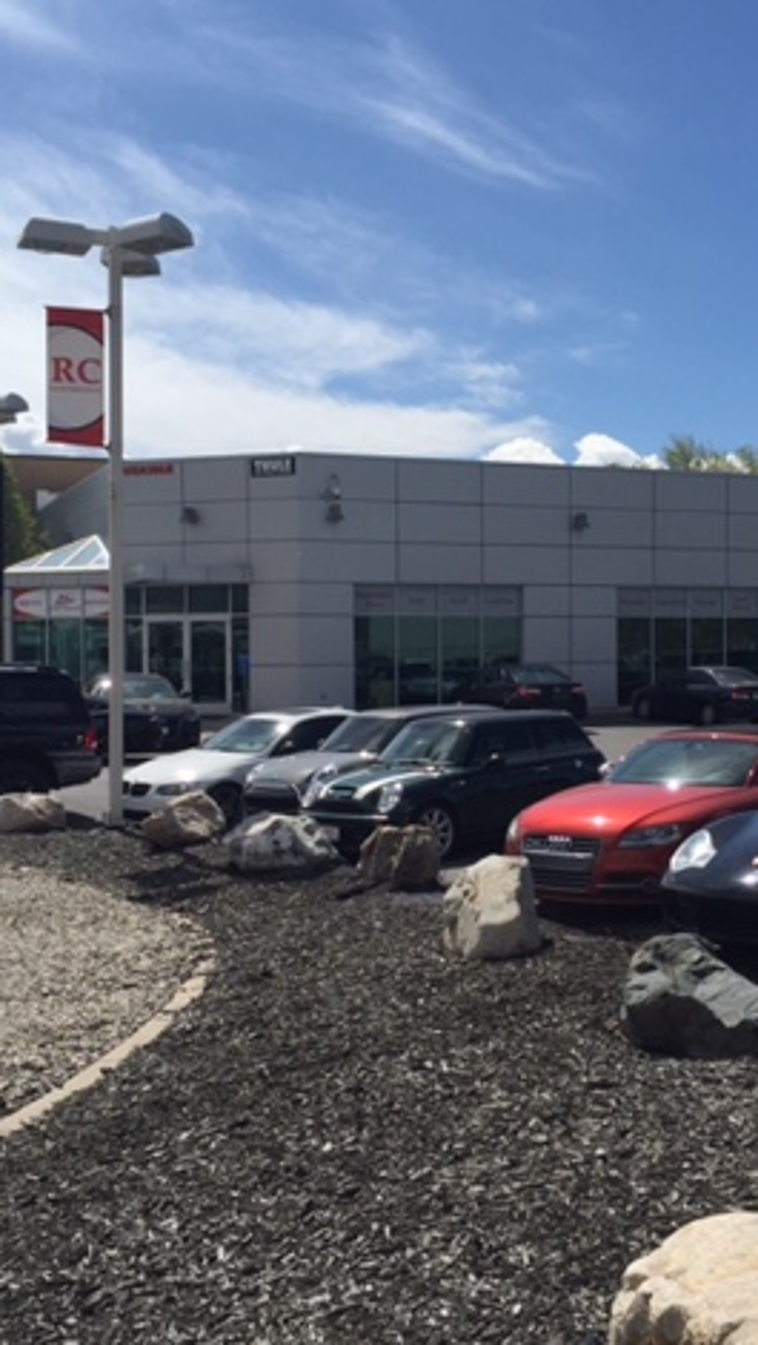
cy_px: 667
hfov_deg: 27.6
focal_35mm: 43
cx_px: 503
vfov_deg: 47.3
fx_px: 1534
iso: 32
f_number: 2.2
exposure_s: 1/4405
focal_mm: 4.15
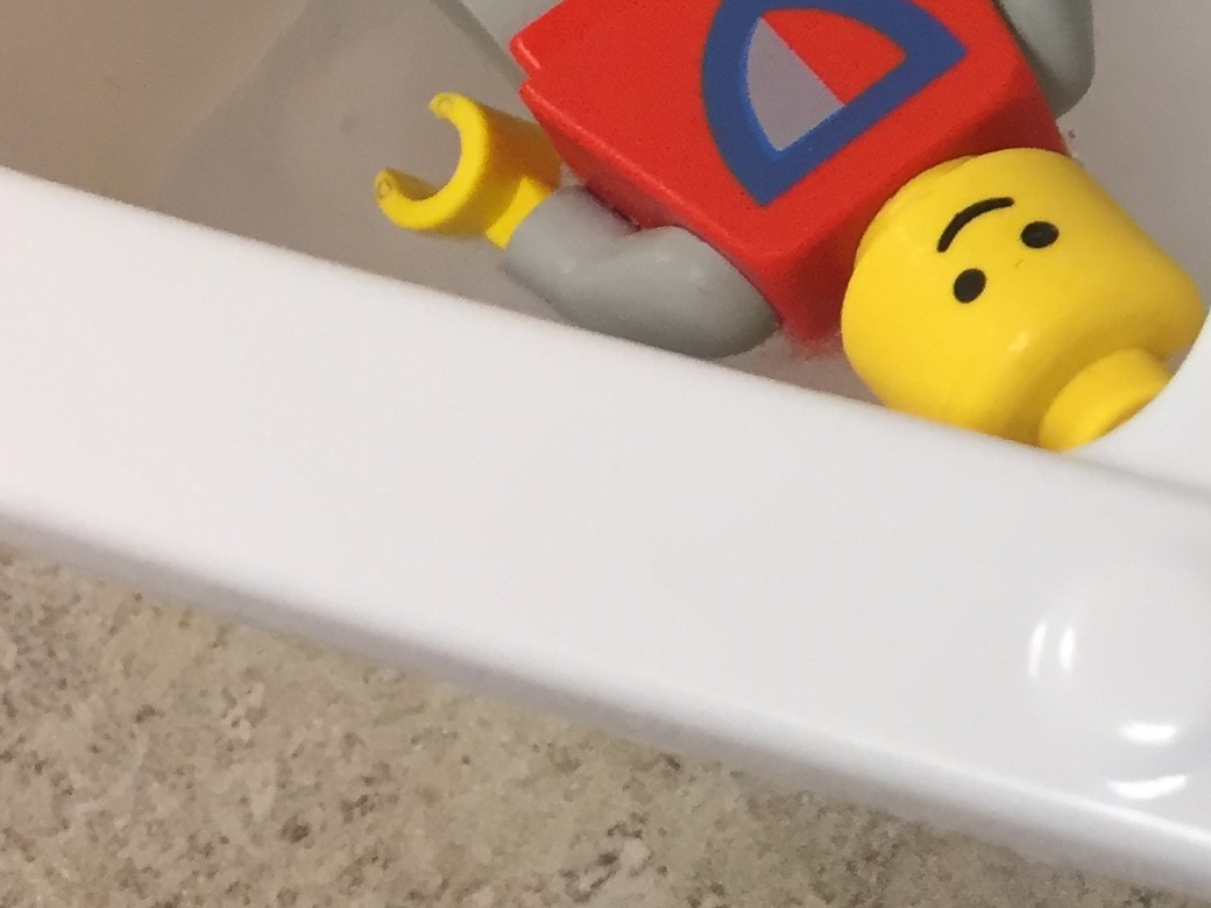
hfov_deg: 19.6
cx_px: 1624
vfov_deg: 15.5
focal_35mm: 91
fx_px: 3184
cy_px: -247
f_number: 2.2
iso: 64
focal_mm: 4.15
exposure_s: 1/30
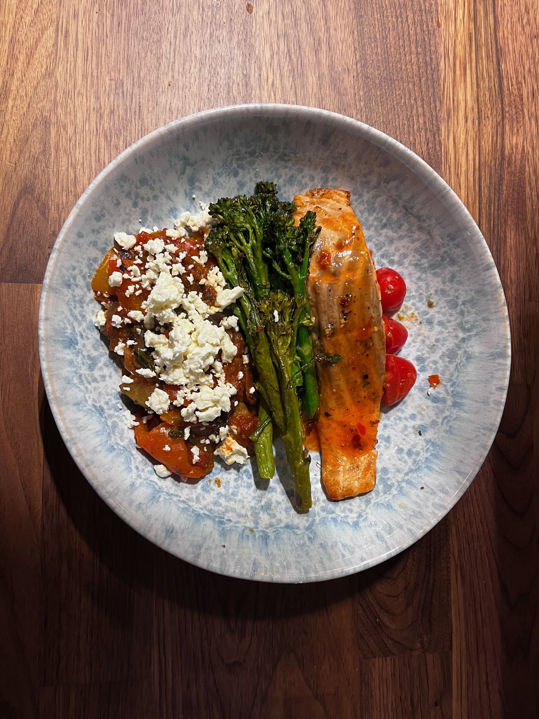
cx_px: 270
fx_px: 540
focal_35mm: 26
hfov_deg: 53.1
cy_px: 360
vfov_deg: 67.3
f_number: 1.6
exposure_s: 1/60
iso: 250
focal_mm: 5.1
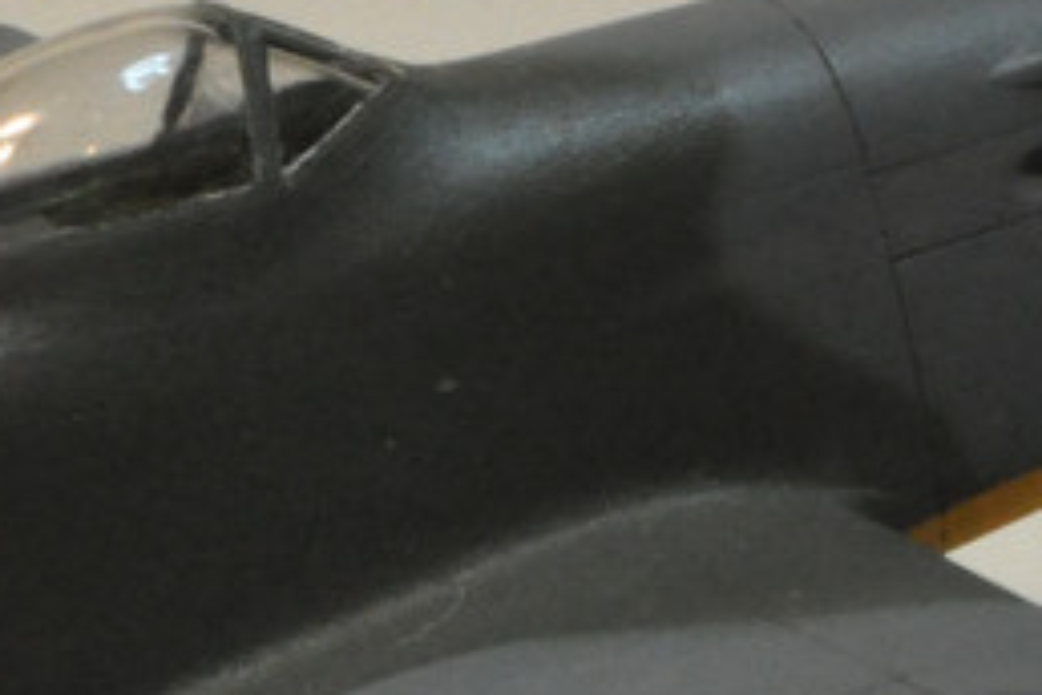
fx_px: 8104
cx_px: -210
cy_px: 715
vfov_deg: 4.9
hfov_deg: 7.3
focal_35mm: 280
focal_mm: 40
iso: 2000
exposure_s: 1/8
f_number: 22
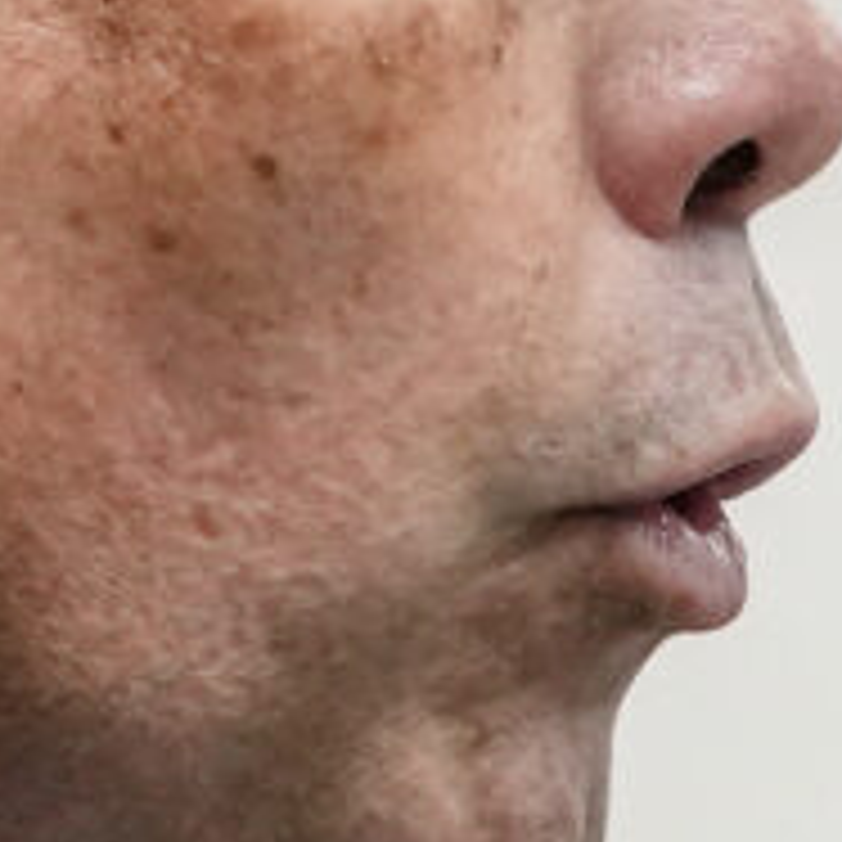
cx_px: 2292
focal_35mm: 977
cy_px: 1695
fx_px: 26887
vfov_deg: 1.8
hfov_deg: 1.8
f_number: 6.3
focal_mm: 105
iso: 6400
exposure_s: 1/250
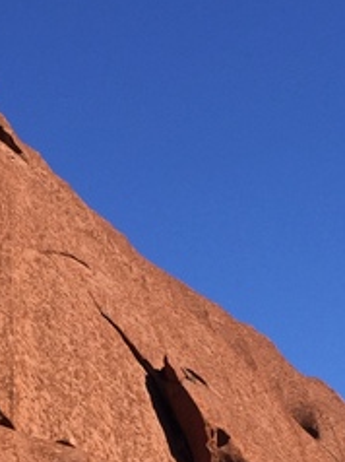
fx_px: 1624
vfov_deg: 15.7
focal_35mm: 122
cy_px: 514
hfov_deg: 12.1
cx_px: 138
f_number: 2.2
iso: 32
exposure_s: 1/1721
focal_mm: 4.15
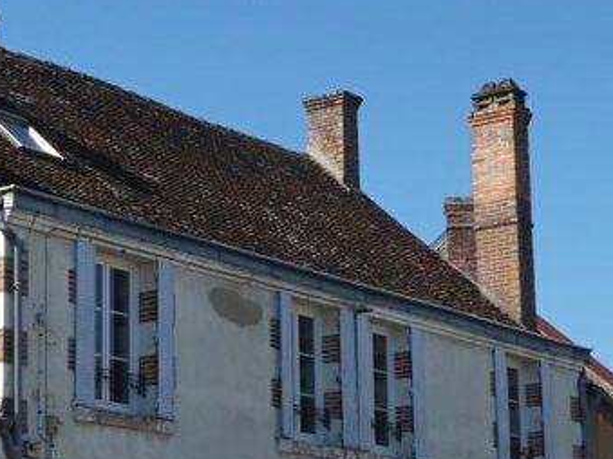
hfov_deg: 19.9
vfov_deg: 15.2
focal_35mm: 97
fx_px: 1717
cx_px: 61
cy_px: 321
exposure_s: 1/640
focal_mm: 8.4
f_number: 4
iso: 100
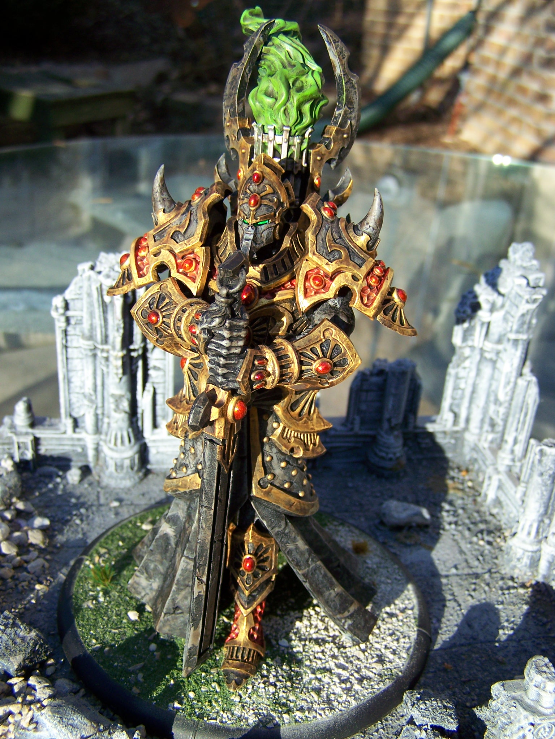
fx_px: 812
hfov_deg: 37.7
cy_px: 370
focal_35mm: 38
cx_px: 278
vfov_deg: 49.0
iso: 80
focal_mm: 6.3
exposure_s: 1/400
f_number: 2.8
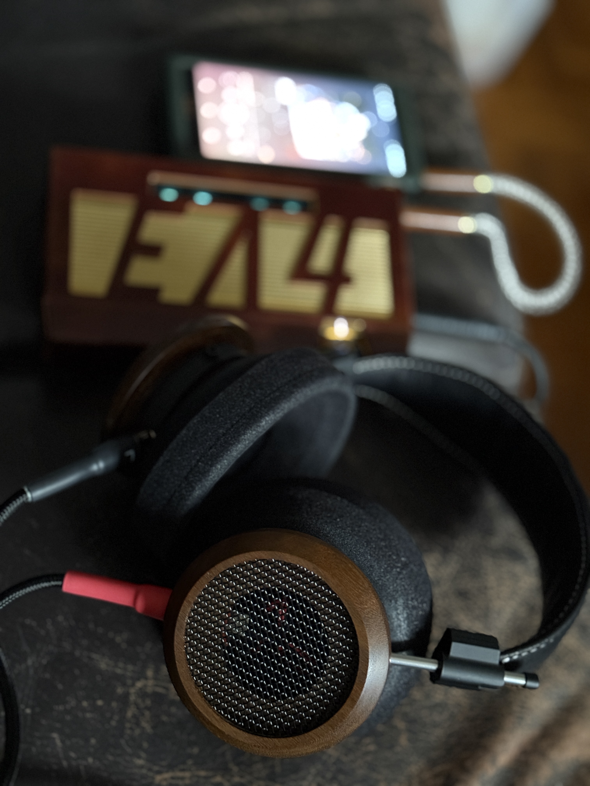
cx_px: 295
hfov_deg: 30.3
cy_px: 393
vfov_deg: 39.7
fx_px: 1091
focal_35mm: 48
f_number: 1.78
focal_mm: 6.76
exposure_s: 1/15
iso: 1250
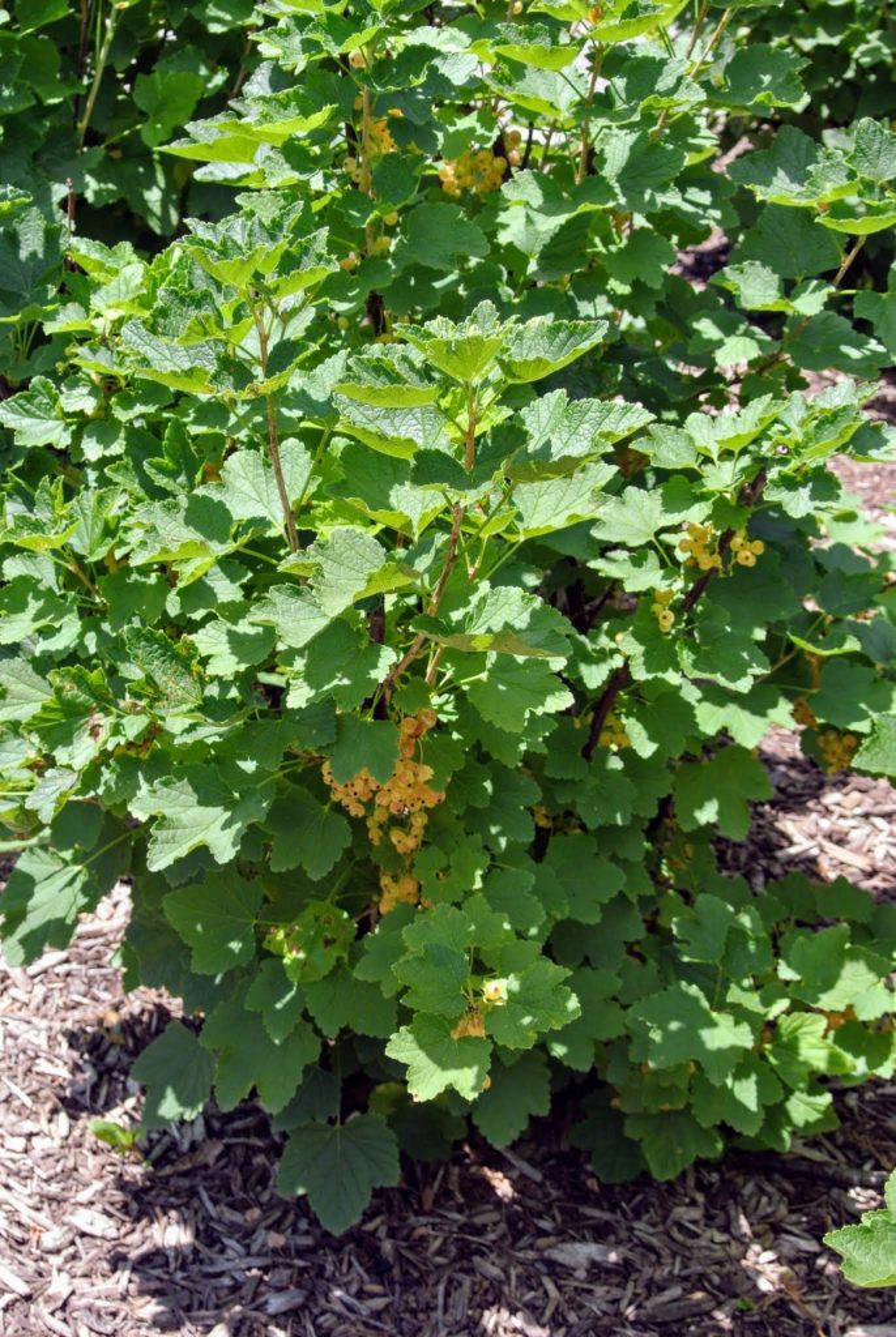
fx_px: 2009
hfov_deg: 25.1
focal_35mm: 54
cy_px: 668
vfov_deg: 36.8
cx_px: 448
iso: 100
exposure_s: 1/200
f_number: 5
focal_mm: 20.3
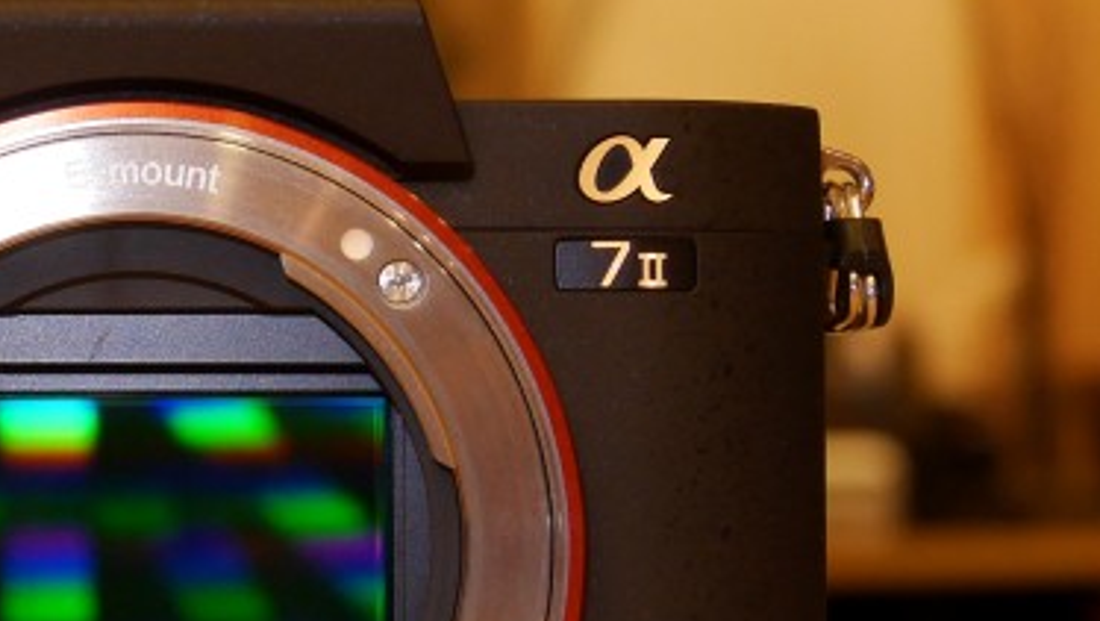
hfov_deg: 16.0
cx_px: -10
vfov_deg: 9.3
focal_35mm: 131
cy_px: 371
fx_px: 3824
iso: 800
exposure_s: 1/50
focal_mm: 22
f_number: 4.8
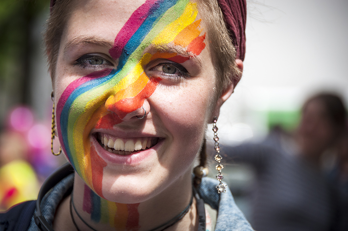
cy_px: 116
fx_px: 2172
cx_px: 174
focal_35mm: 225
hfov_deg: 9.2
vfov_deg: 6.1
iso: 320
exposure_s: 1/1250
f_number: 5.6
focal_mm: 150
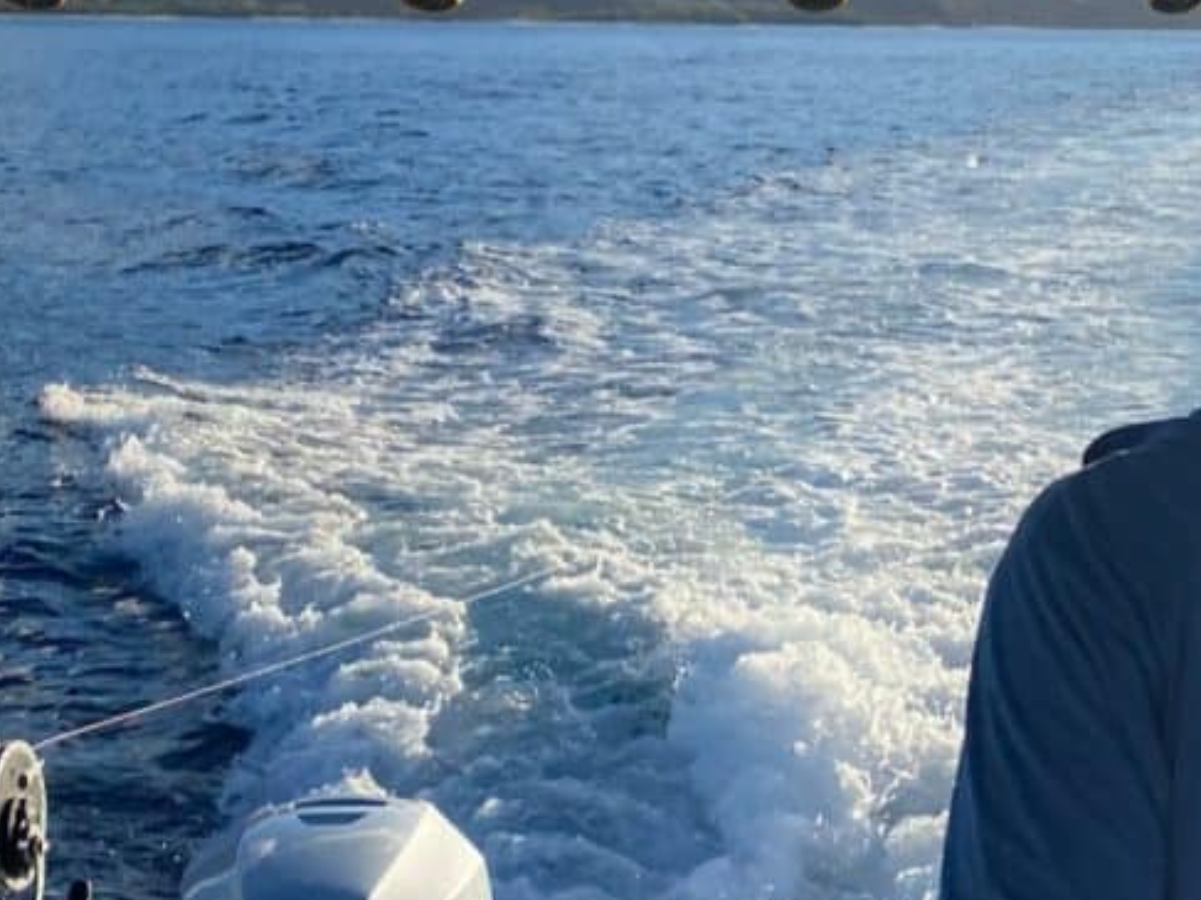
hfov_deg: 23.3
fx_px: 2844
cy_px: 285
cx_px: 1051
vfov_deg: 17.9
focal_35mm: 82
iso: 32
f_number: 1.8
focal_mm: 4.25
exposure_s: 1/3205
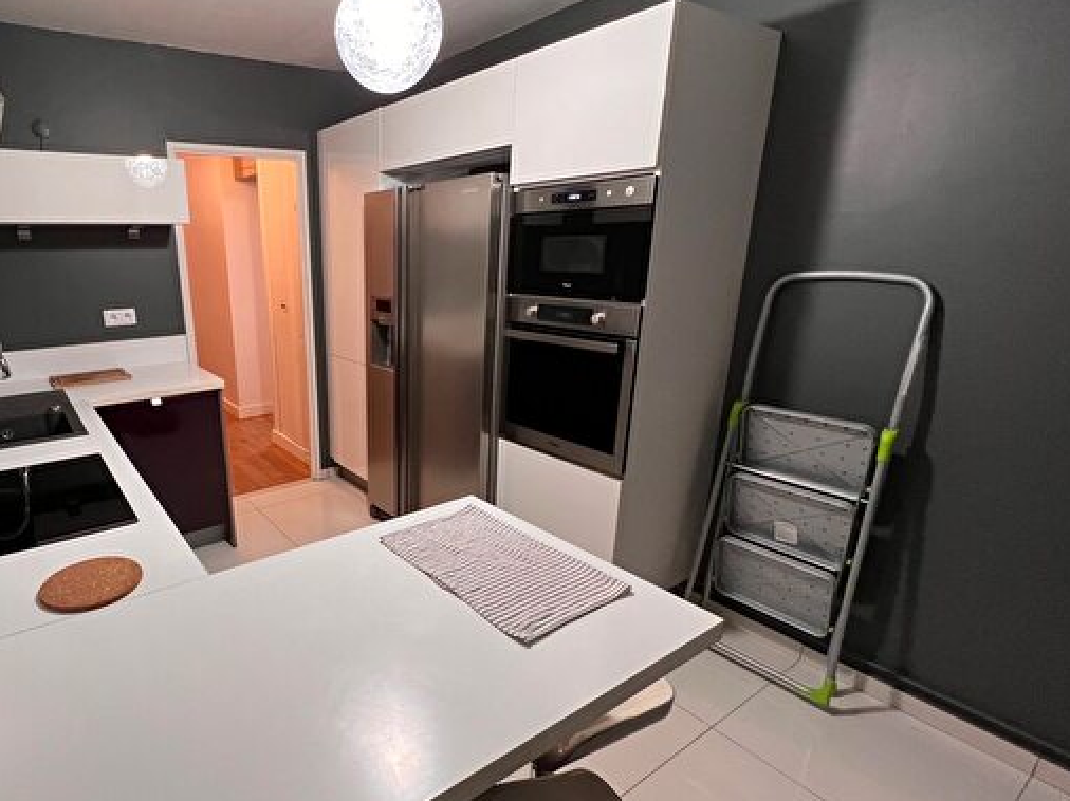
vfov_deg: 71.5
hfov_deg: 85.0
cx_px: 366
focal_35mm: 18
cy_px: 428
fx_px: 556
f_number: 1.8
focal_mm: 1.57
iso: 320
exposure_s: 1/50
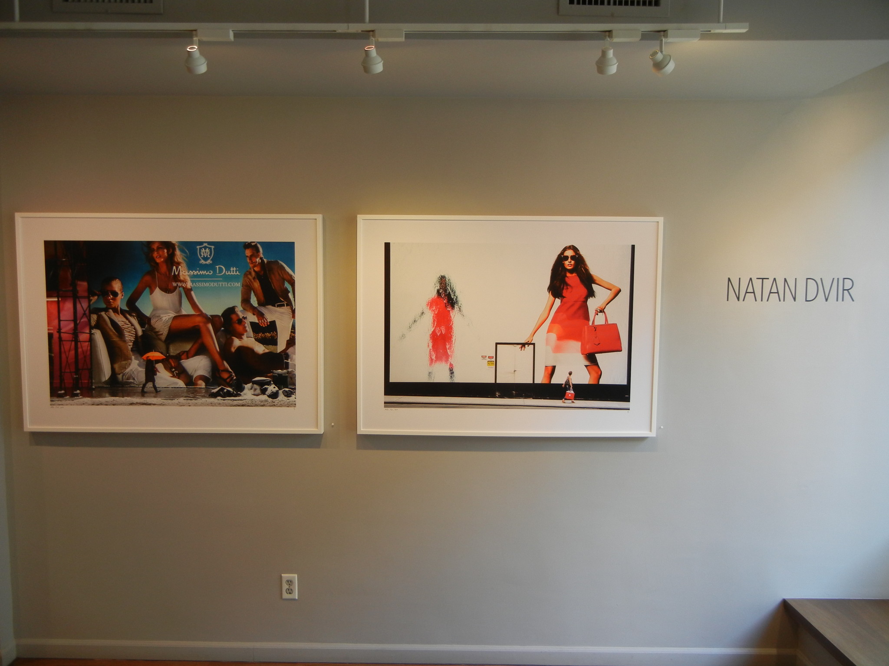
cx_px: 444
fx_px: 770
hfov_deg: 60.0
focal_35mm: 30
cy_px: 333
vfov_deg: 46.8
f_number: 3.5
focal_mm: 5.4
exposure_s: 1/33.5
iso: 160
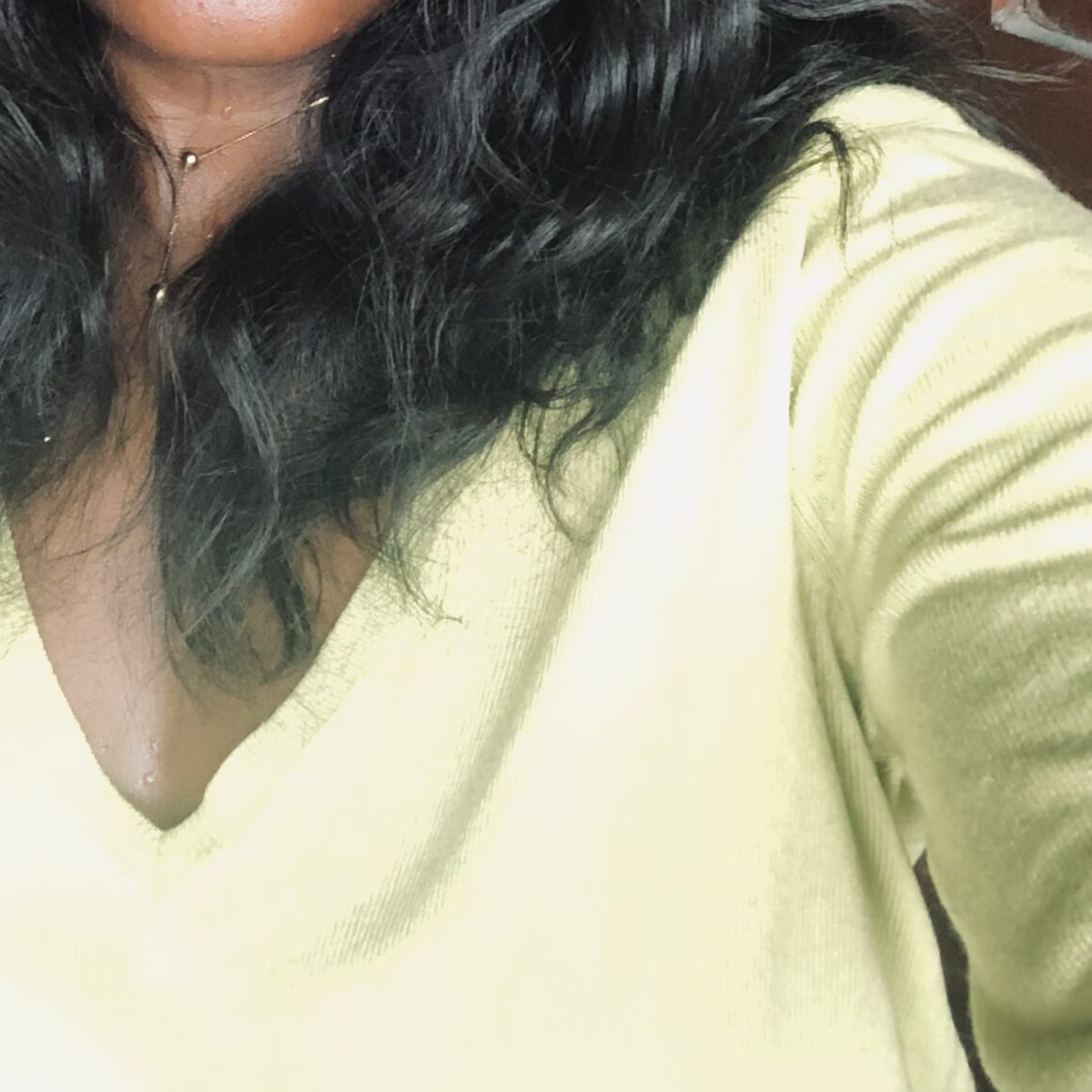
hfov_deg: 27.0
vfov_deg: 25.4
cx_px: 318
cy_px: -99
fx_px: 2248
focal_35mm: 63
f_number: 2.2
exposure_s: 1/60
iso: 160
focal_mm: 2.87
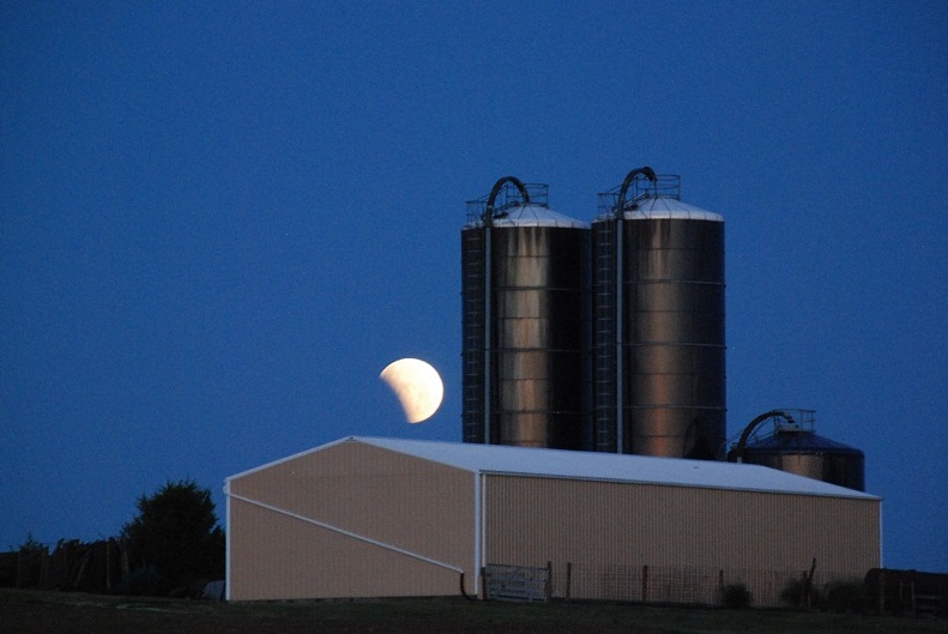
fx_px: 5337
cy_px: 317
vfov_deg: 6.8
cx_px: 474
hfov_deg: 10.2
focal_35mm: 202
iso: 1600
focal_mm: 135
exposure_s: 1/40
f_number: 5.6
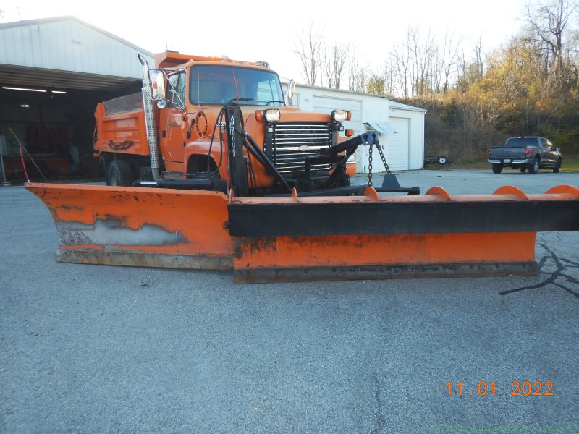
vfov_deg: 56.8
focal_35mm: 24
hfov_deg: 71.6
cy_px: 217
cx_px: 290
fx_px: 401
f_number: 2.8
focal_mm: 4.3
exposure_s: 1/320
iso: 125
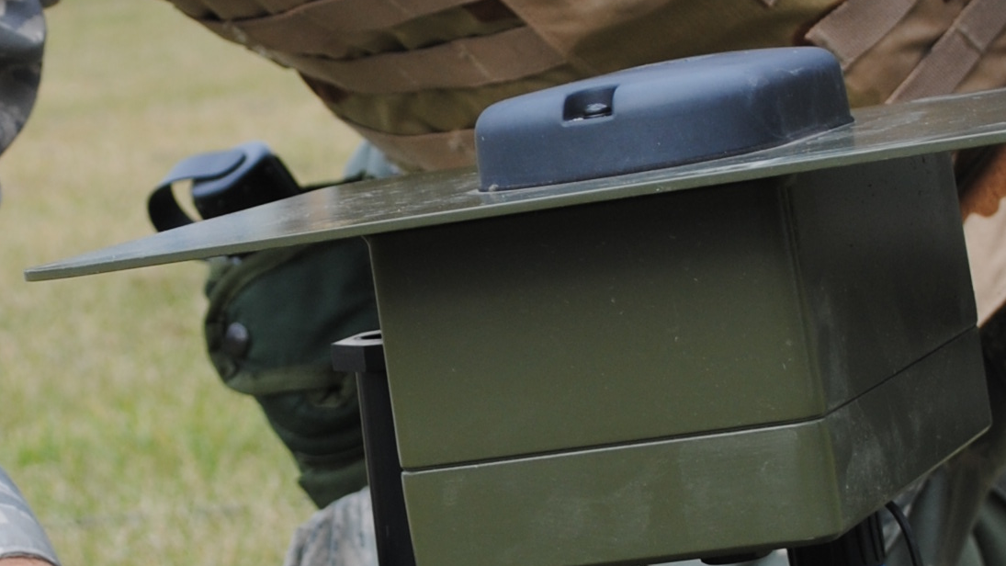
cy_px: 225
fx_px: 4748
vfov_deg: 6.8
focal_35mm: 178
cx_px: 256
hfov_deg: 12.1
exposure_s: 1/160
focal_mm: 32
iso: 100
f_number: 5.6
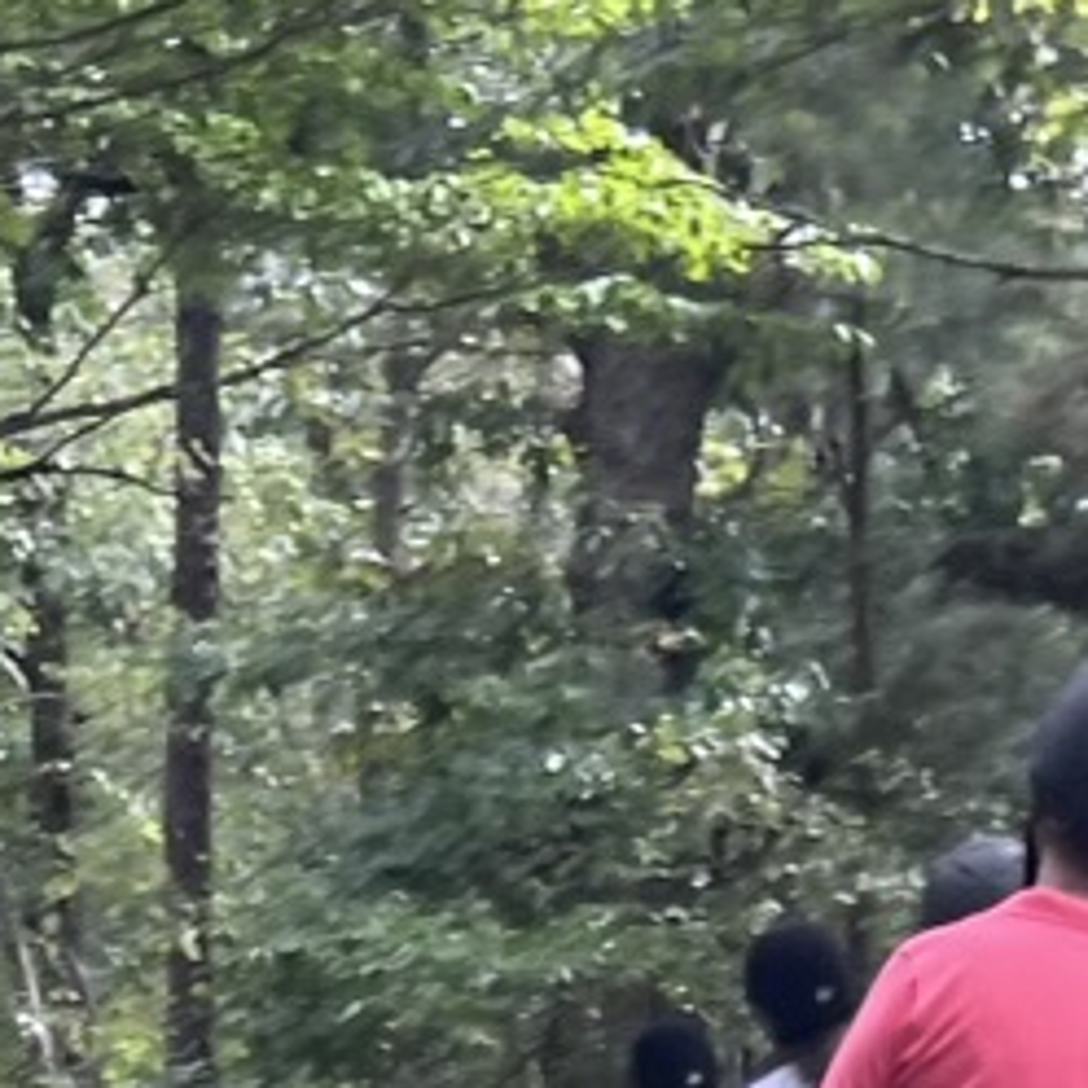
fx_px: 6756
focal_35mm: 190
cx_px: 1062
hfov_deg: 9.2
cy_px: 2571
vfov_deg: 8.5
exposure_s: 1/225
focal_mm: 5.7
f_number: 1.5
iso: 40
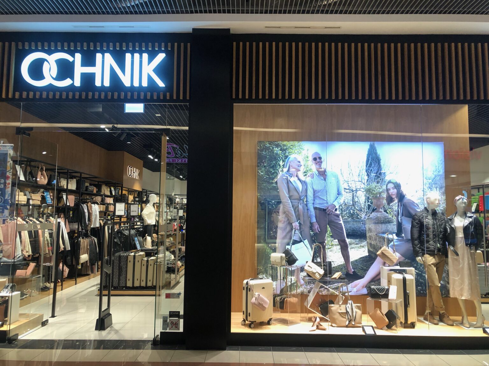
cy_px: 183
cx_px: 244
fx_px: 396
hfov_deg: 63.4
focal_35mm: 28
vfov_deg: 49.7
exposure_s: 1/33
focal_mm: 3.99
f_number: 1.8
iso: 32
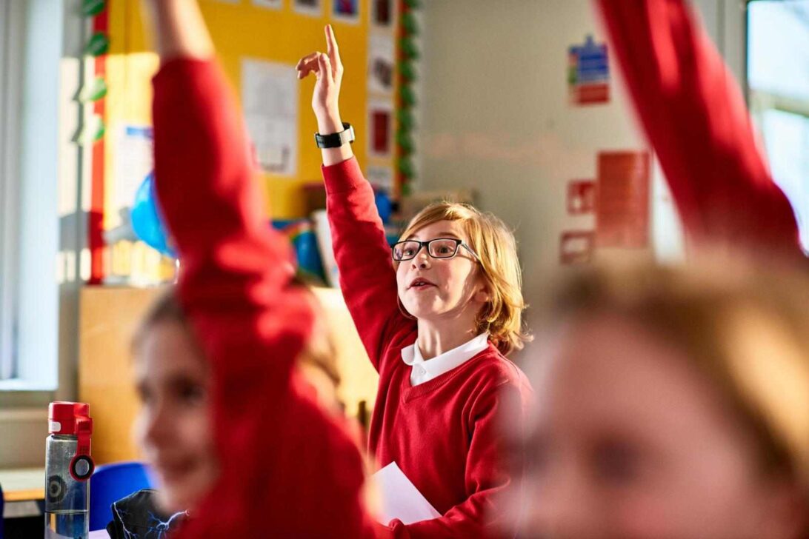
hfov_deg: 23.9
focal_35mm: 85
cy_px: 270
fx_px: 1910
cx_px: 404
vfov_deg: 16.1
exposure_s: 1/200
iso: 800
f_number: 2.2
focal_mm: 85
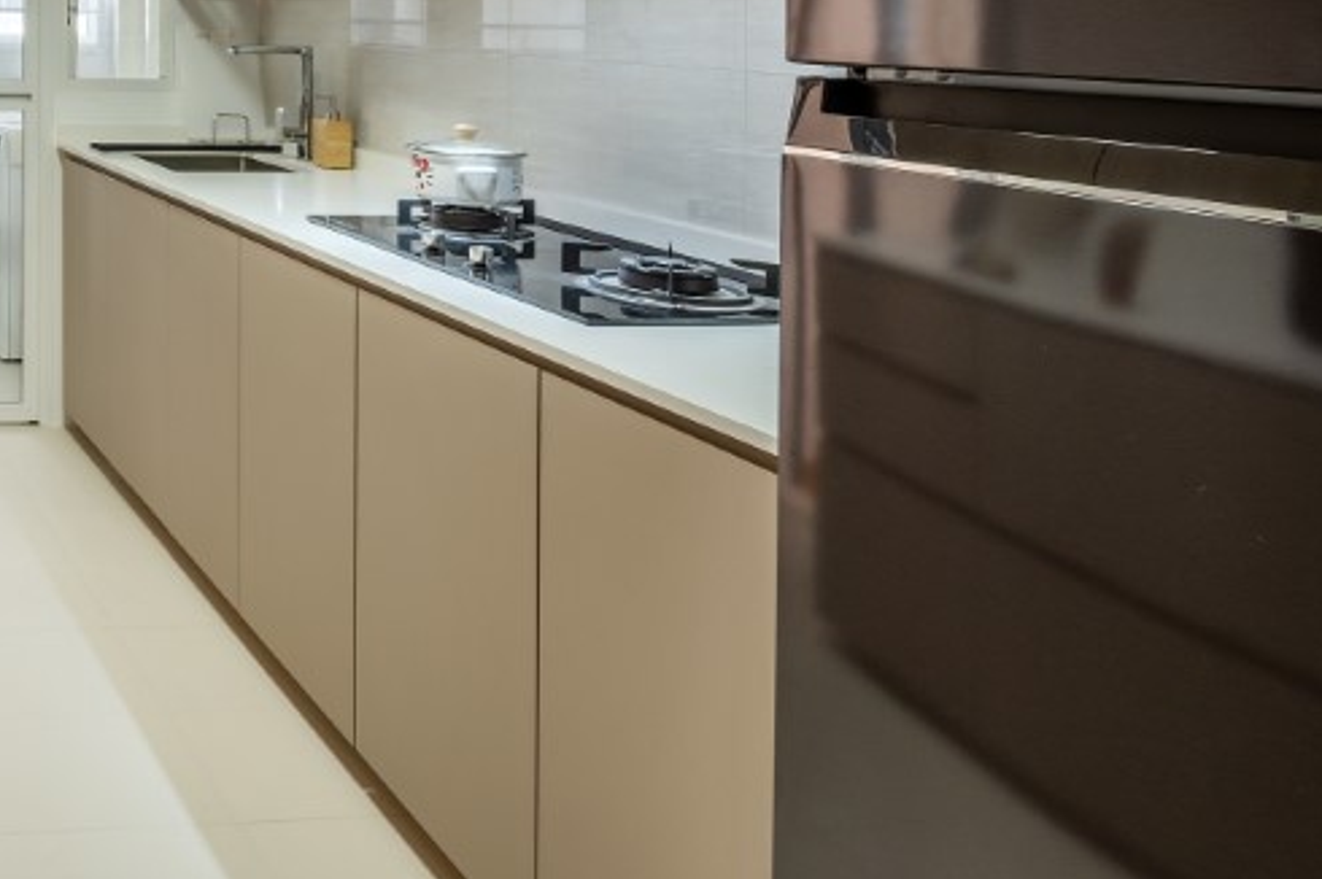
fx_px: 1211
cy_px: 22
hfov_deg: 42.9
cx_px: -173
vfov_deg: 36.3
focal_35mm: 33
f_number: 11
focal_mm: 14
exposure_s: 1
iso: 50
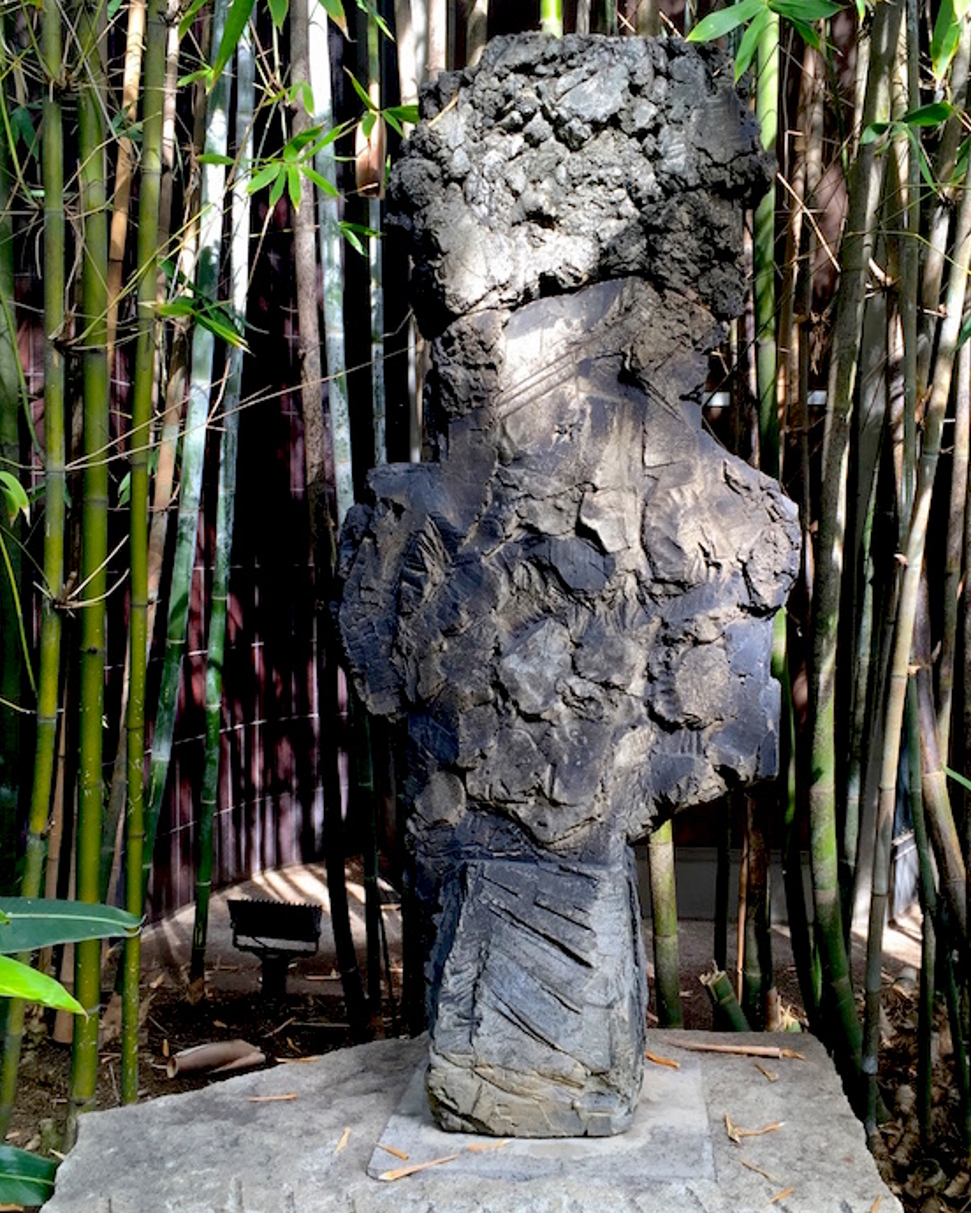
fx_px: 1473
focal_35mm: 41
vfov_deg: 44.8
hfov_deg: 36.4
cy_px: 587
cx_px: 538
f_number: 2.2
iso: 32
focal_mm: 4.15
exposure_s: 1/120
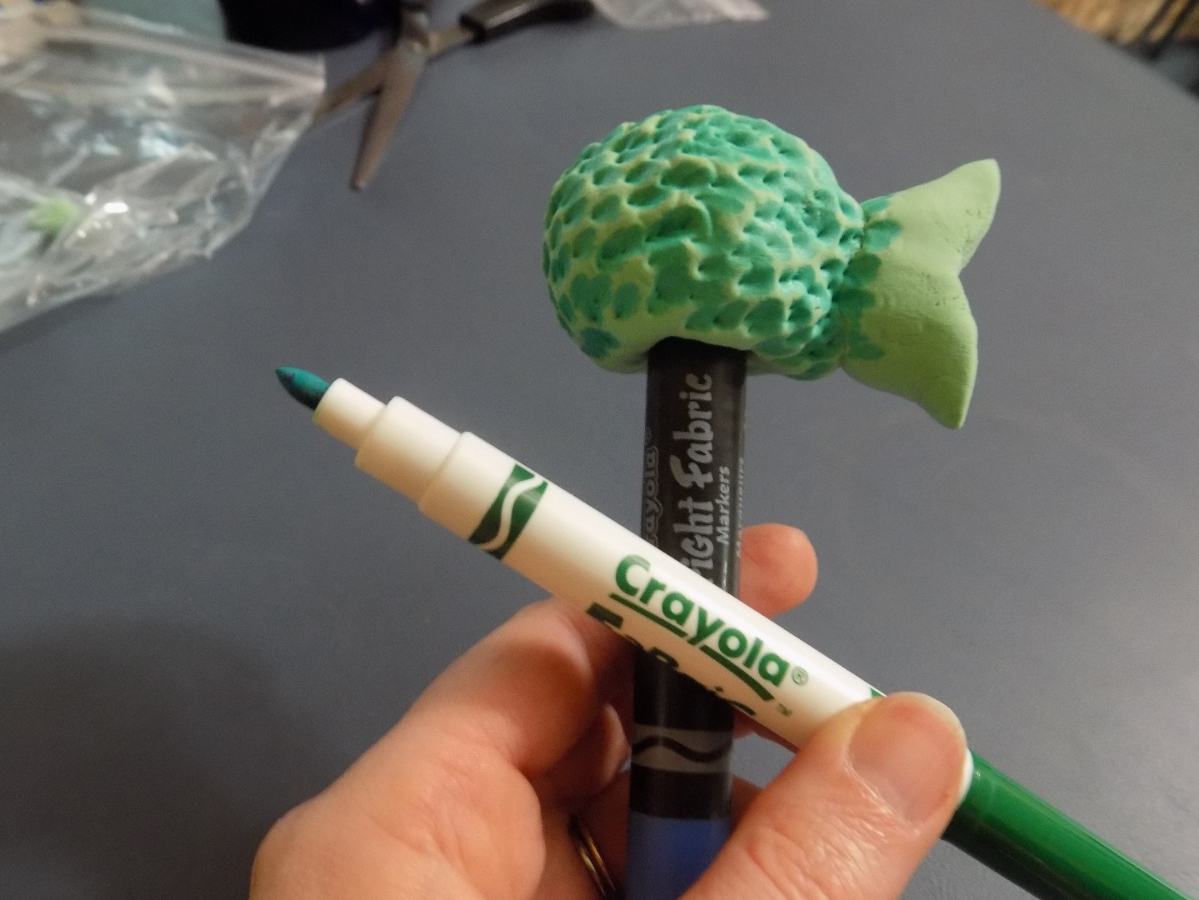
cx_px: 600
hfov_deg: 65.3
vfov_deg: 51.4
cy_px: 450
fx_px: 935
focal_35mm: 27
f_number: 3.2
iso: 400
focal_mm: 4.8
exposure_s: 1/3
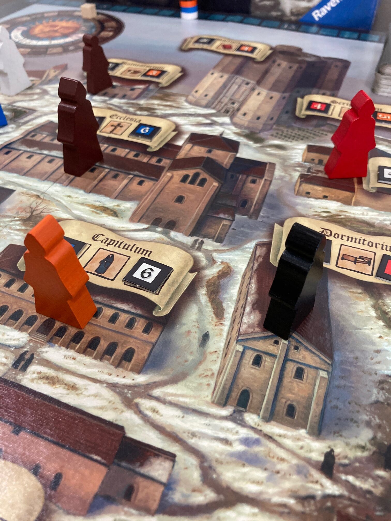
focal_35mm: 28
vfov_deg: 63.4
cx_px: 196
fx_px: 422
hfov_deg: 49.7
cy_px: 260
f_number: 1.8
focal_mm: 3.99
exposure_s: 1/50
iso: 160
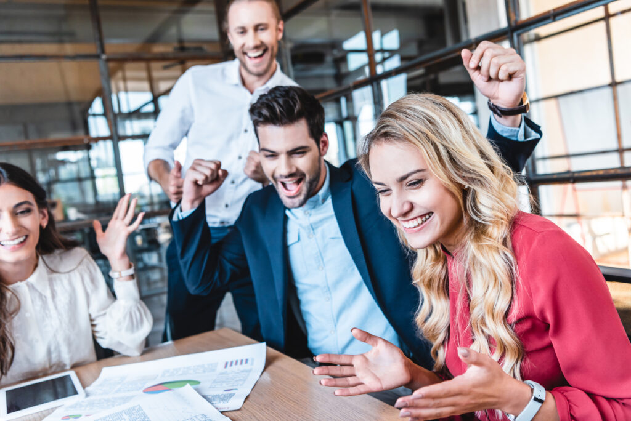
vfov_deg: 37.9
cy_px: 210
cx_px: 316
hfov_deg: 54.4
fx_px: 614
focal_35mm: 35
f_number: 3.5
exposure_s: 1/250
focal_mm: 35
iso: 320
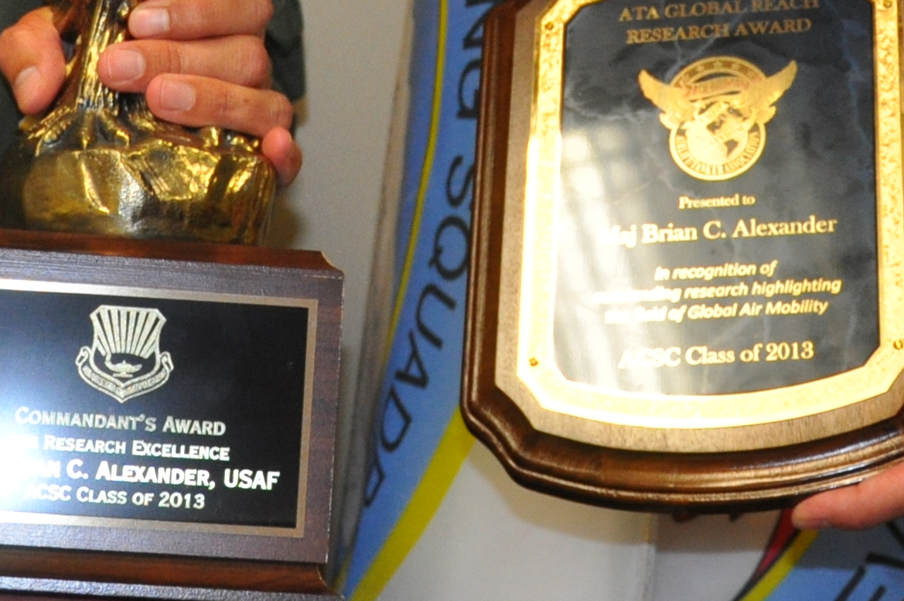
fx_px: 3311
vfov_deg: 10.0
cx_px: 462
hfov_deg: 15.5
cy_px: -329
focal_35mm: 132
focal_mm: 24
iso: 800
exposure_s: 1/80
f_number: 3.8
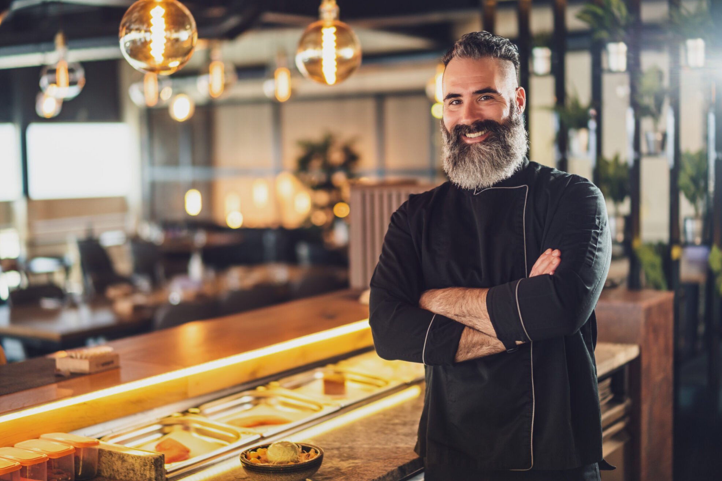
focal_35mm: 52
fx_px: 1043
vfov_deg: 26.0
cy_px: 242
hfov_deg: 38.2
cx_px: 375
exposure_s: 1/160
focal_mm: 50
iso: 400
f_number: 1.4
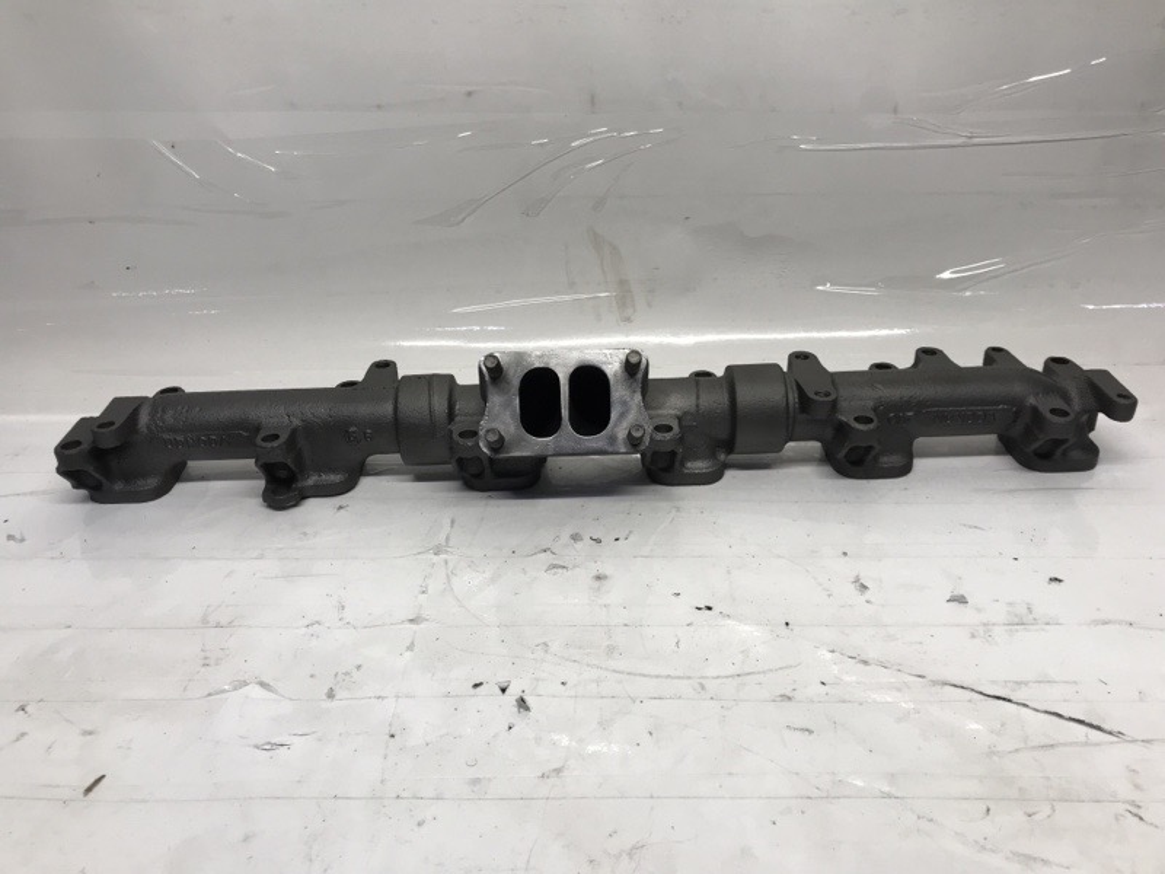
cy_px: 437
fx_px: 942
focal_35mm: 28
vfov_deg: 49.7
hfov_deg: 63.4
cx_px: 582
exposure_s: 1/120
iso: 25
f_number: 1.8
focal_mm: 3.99
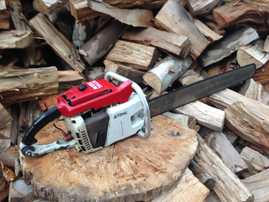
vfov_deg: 42.9
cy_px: 101
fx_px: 256
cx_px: 134
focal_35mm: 33
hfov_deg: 55.4
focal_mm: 4.12
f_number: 2.4
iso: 160
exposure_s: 1/20
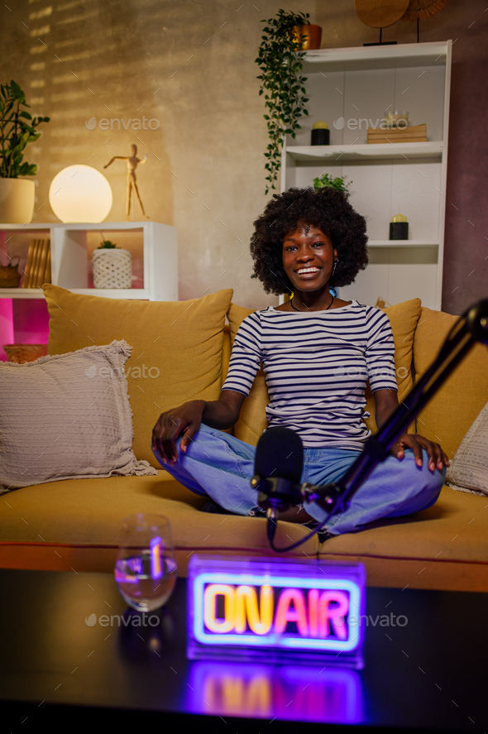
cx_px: 244
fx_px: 713
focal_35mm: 35
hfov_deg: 37.8
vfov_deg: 54.5
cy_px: 367
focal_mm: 35
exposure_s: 1/320
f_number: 1.8
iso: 320
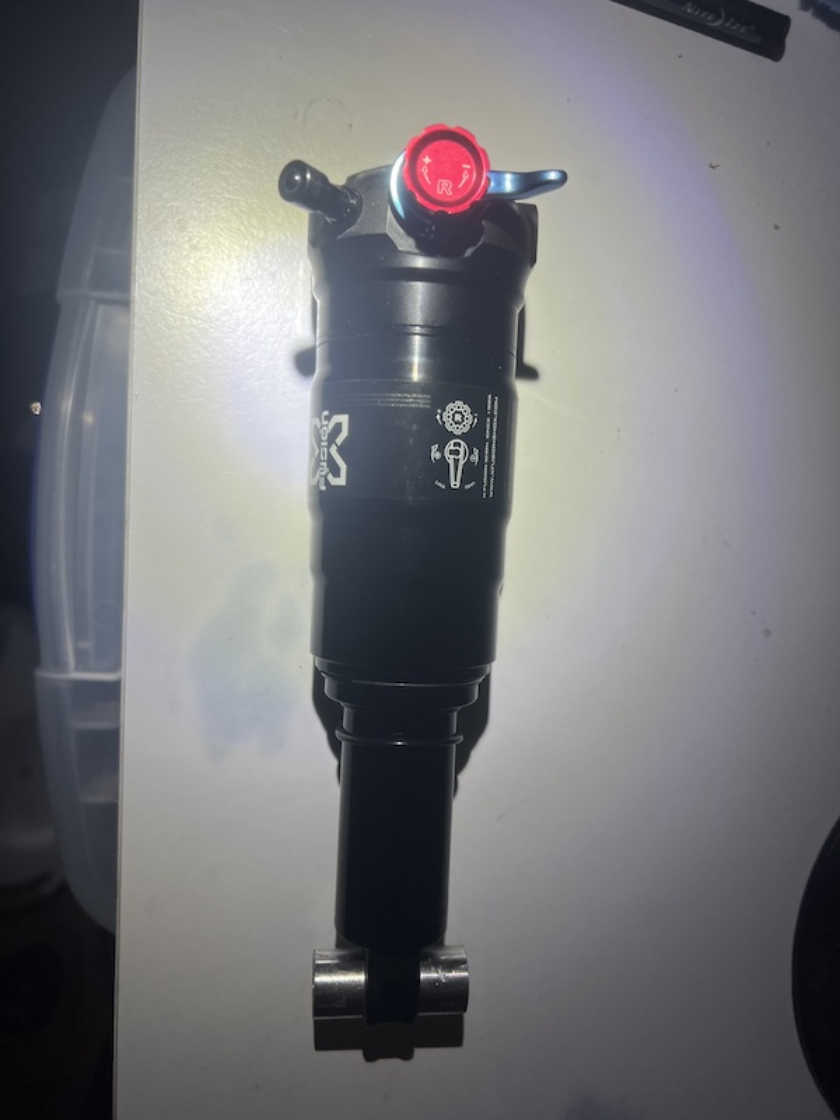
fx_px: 841
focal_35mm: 26
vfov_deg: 67.3
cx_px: 420
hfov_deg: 53.1
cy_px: 560
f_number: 1.5
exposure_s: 1/401
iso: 50
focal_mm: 5.7
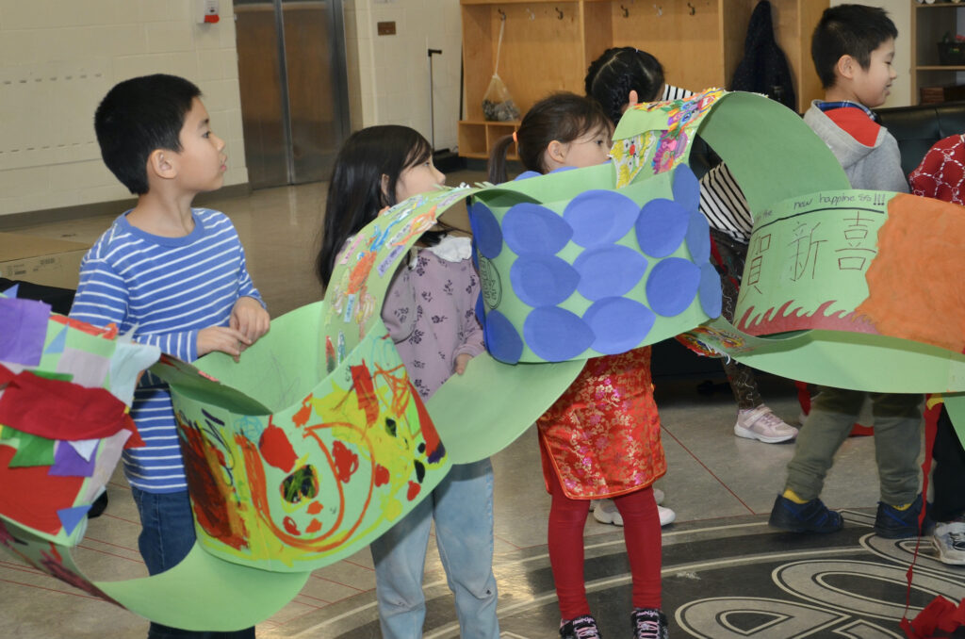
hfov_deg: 33.5
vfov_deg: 22.5
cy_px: 320
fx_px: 1605
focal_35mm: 60
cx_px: 482
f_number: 5.6
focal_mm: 40
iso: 320
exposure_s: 1/60
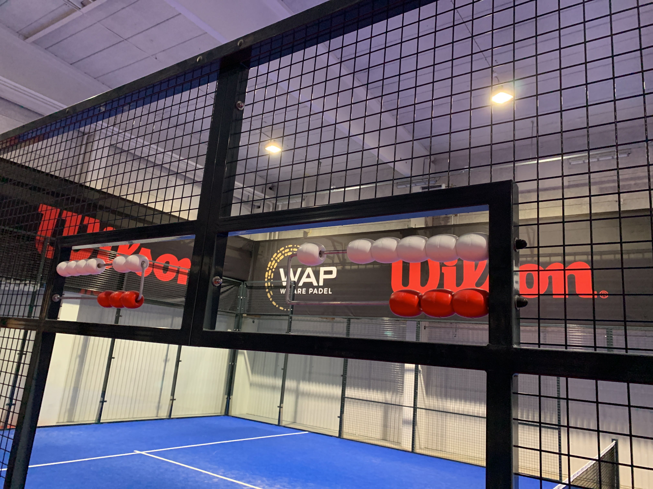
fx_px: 490
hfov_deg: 67.3
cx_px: 326
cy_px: 244
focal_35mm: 26
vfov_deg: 53.1
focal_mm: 4.25
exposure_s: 1/40
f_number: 1.8
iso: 400
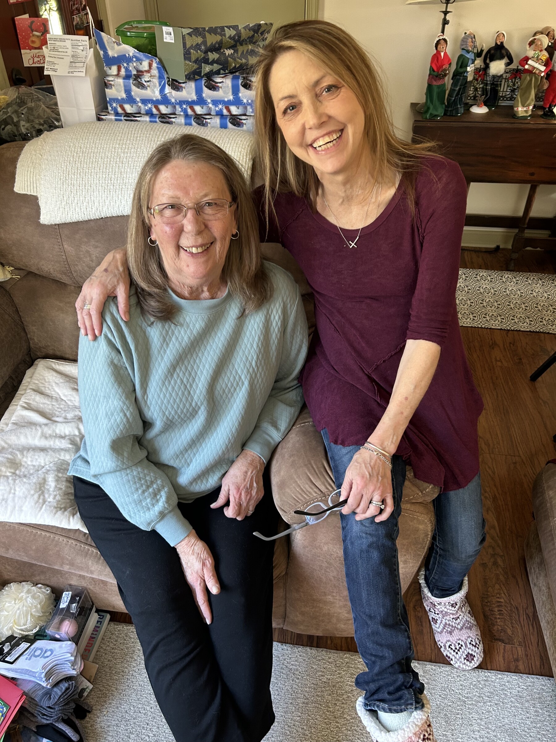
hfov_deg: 53.1
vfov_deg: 67.3
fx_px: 557
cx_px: 278
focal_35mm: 26
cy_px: 371
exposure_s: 1/60
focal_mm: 5.7
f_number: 1.5
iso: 200
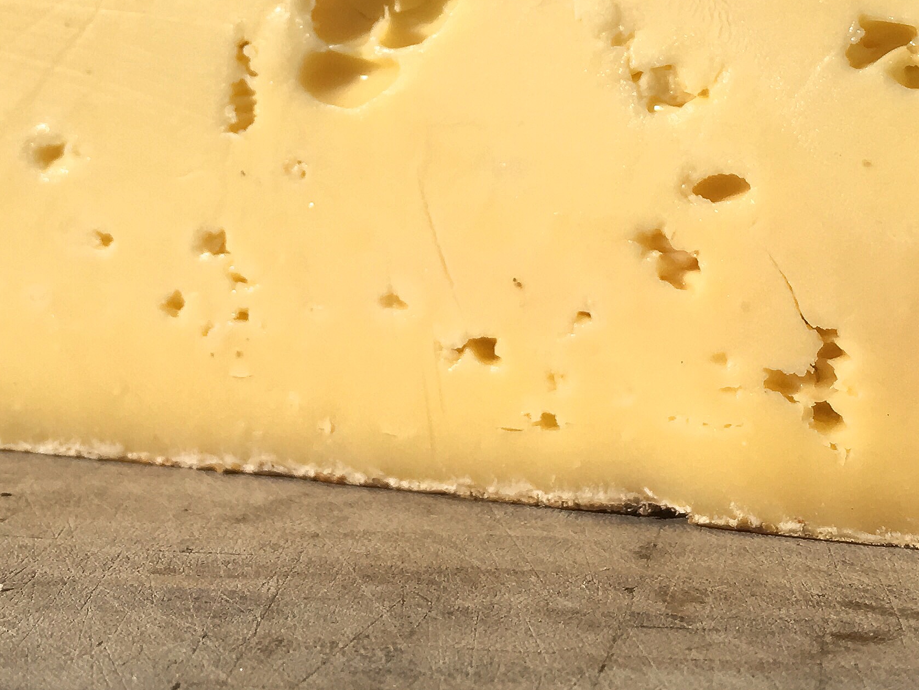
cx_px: 457
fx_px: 1859
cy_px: -74
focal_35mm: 70
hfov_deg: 27.8
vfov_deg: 20.1
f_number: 2.2
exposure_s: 1/2849
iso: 25
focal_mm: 4.15
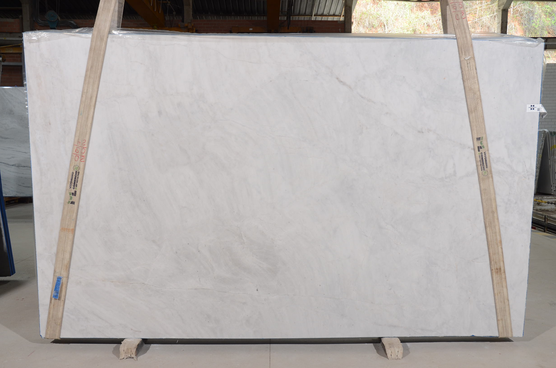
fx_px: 509
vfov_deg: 39.8
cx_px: 278
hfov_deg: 57.3
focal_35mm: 33
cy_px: 184
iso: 400
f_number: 6.3
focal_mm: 22
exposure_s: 1/60
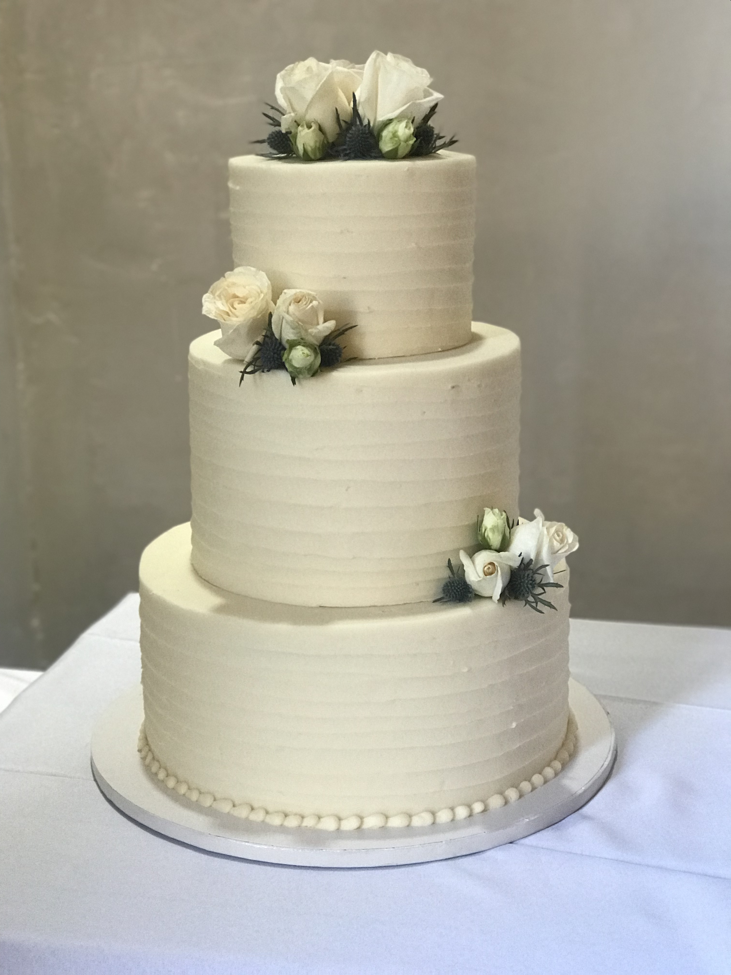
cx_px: 366
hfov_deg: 25.7
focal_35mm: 57
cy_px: 488
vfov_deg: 33.8
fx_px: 1605
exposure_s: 1/60
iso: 160
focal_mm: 6.6
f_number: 2.8
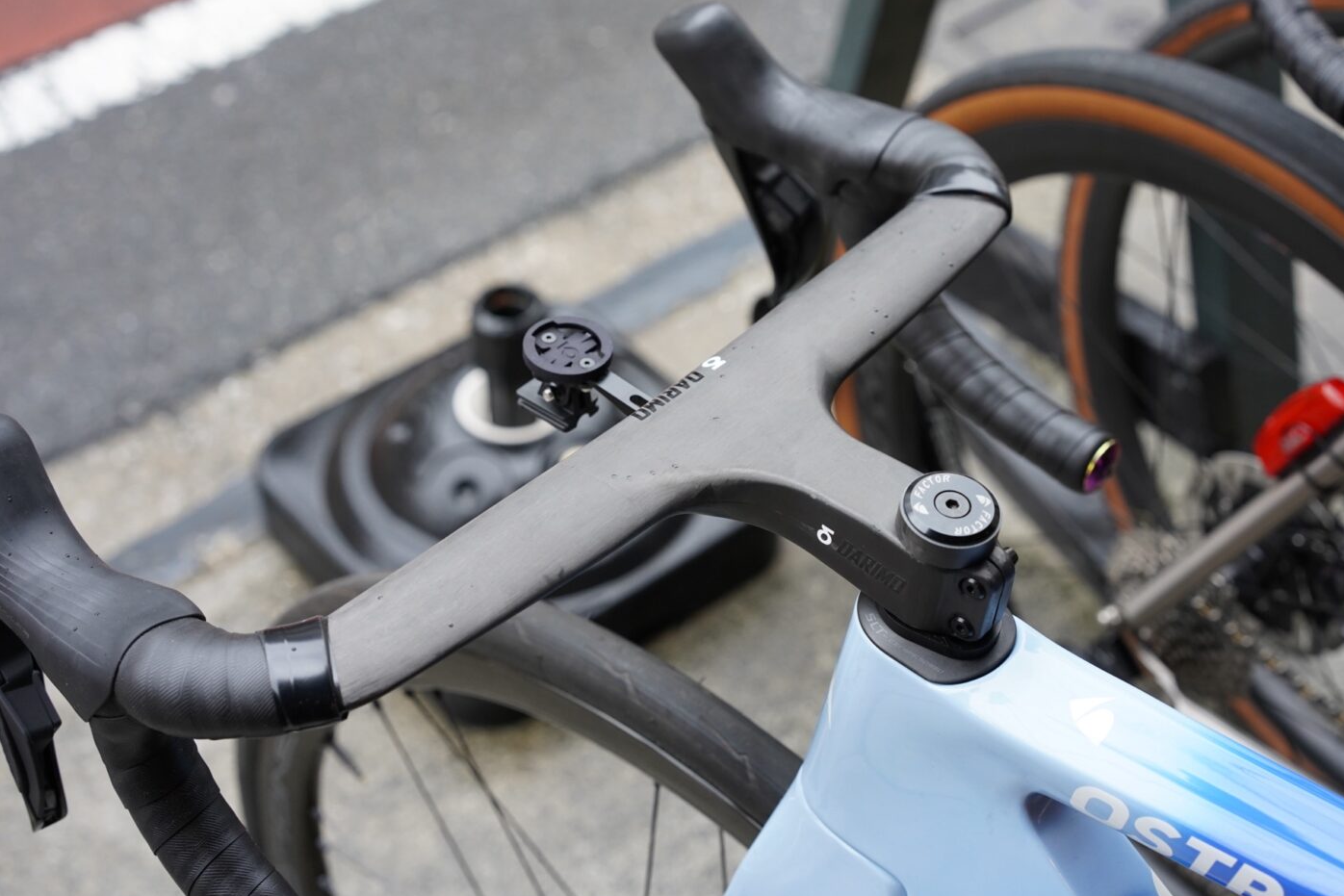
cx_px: 707
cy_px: 414
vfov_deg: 24.6
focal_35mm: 55
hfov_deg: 36.2
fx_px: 2053
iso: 1000
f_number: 5
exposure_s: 1/200
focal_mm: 50
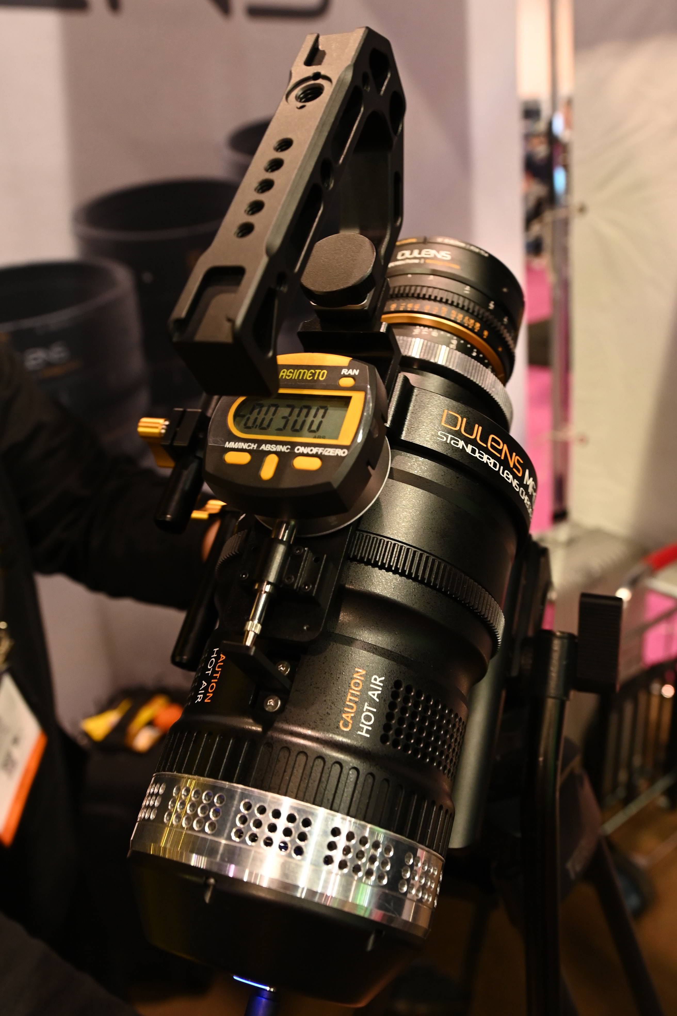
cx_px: 338
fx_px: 846
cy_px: 508
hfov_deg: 43.6
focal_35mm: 30
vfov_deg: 61.9
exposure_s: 1/40
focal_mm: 20
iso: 1250
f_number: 4.5
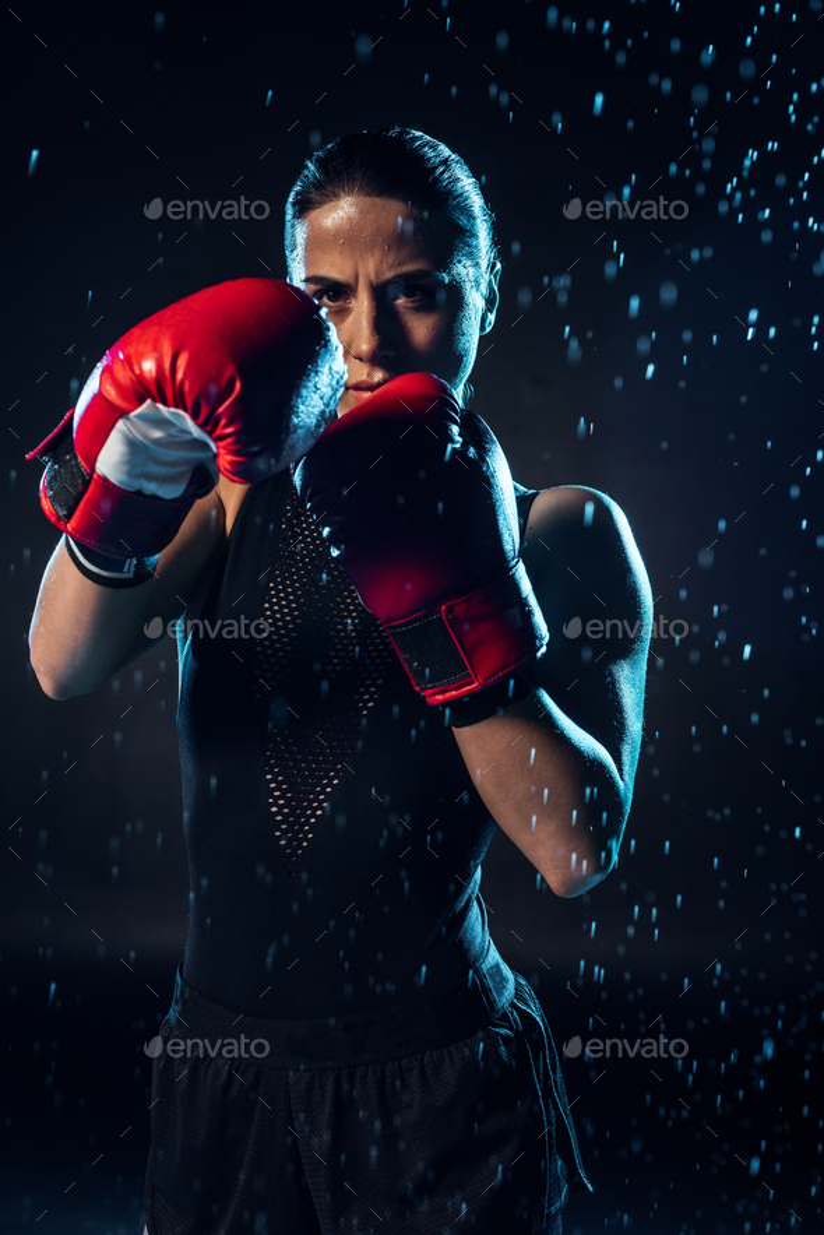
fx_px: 1715
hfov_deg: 27.0
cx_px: 412
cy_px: 618
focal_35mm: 50
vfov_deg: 39.6
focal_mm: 50
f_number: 5
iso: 200
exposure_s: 1/200
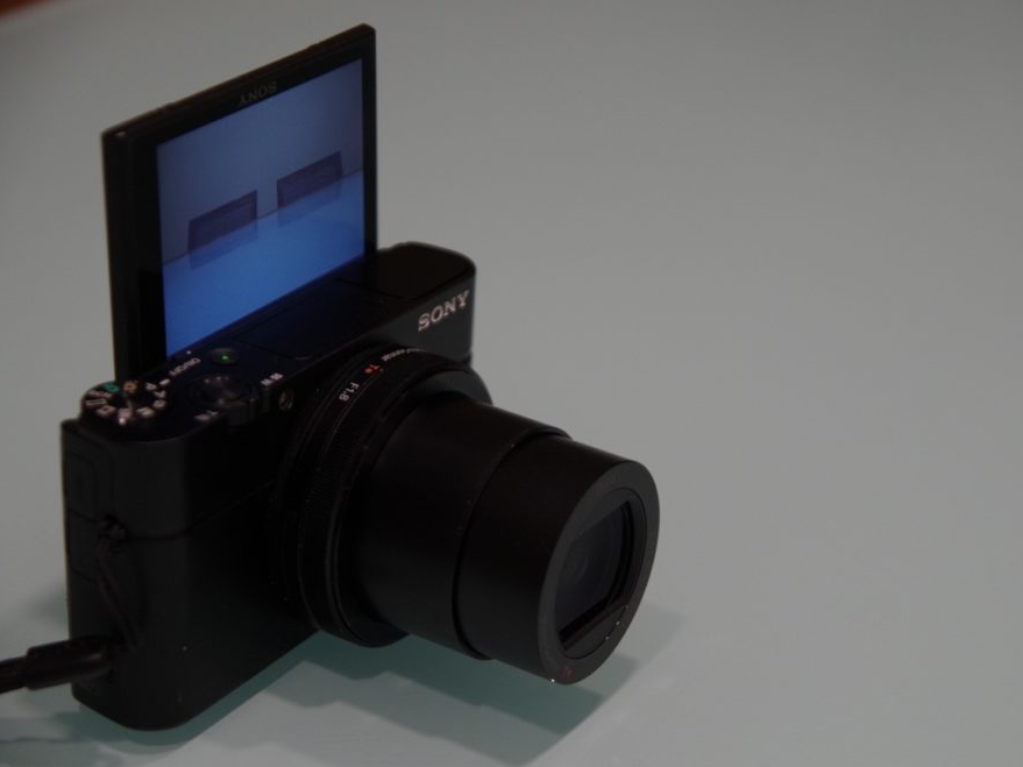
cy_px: 384
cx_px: 580
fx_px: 2807
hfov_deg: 20.6
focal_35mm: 95
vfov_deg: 15.6
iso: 800
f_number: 4
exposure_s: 1/100
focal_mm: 58
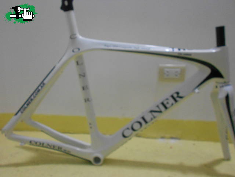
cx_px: 118
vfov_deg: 48.3
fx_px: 197
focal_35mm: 29
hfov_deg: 61.6
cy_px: 88
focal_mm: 5.1
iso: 400
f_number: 3.4
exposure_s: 1/30
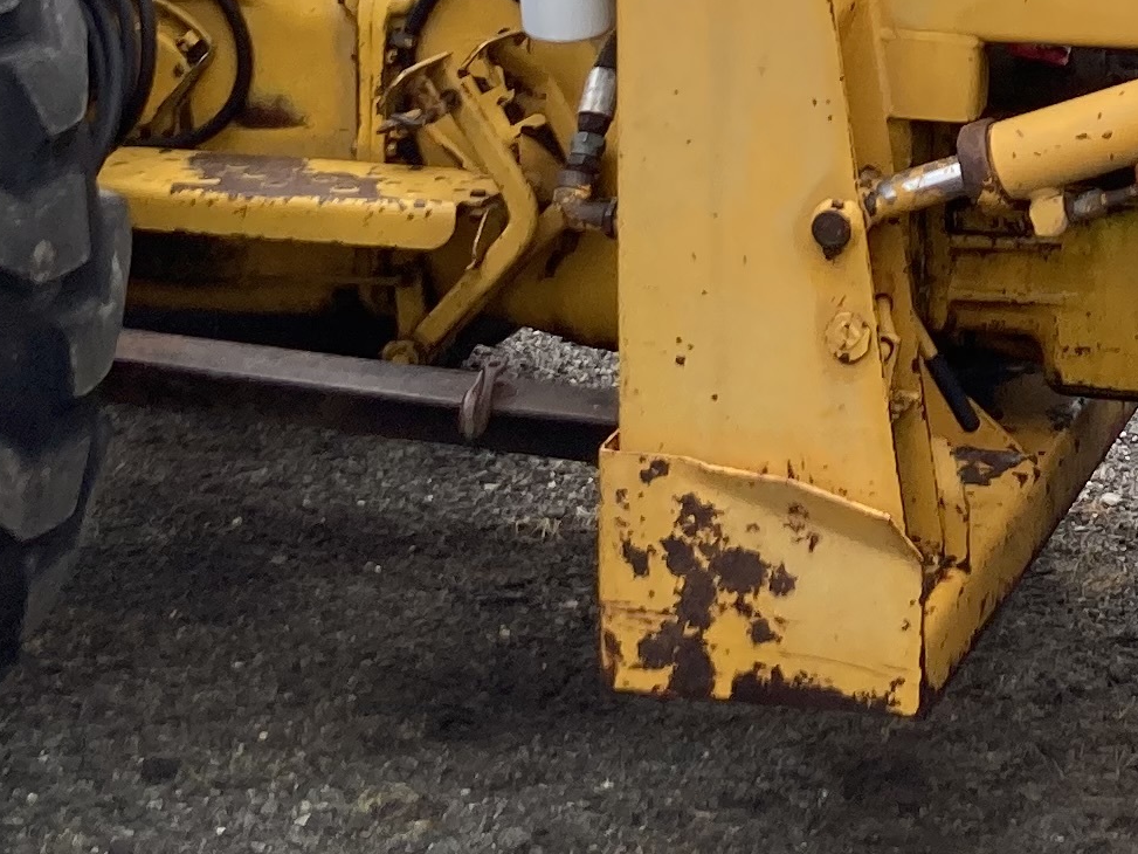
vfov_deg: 12.0
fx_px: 3814
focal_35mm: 116
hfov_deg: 16.5
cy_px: -522
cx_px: 1219
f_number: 1.8
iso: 20
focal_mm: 3.99
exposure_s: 1/941
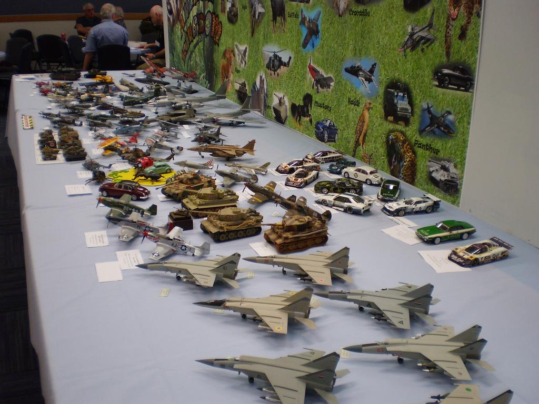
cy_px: 202
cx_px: 270
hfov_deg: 51.4
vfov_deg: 39.7
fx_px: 561
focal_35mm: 36
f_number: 3.1
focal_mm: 6.3
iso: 125
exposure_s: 1/25
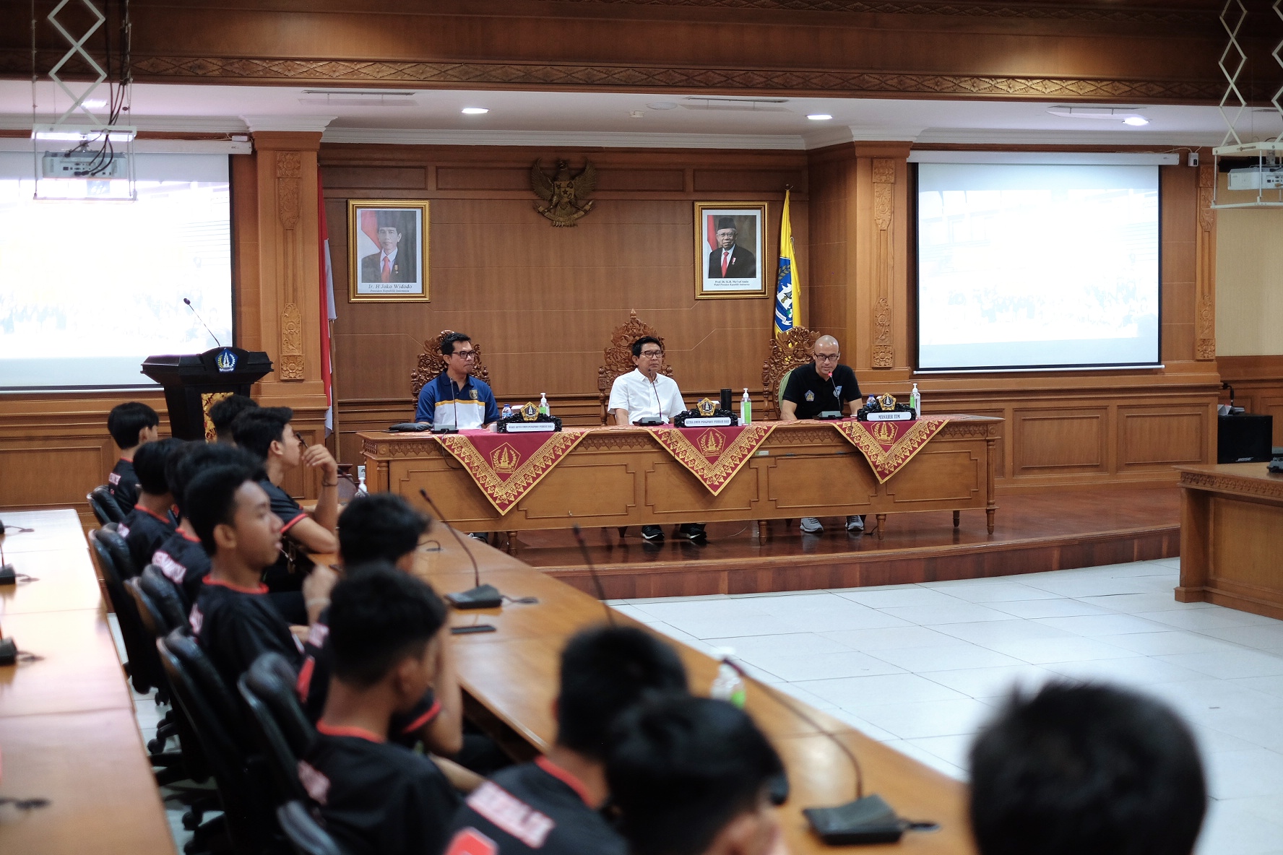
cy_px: 428
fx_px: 1889
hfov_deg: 37.5
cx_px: 642
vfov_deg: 25.5
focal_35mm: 53
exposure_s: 1/60
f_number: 1.4
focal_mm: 35
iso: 1000
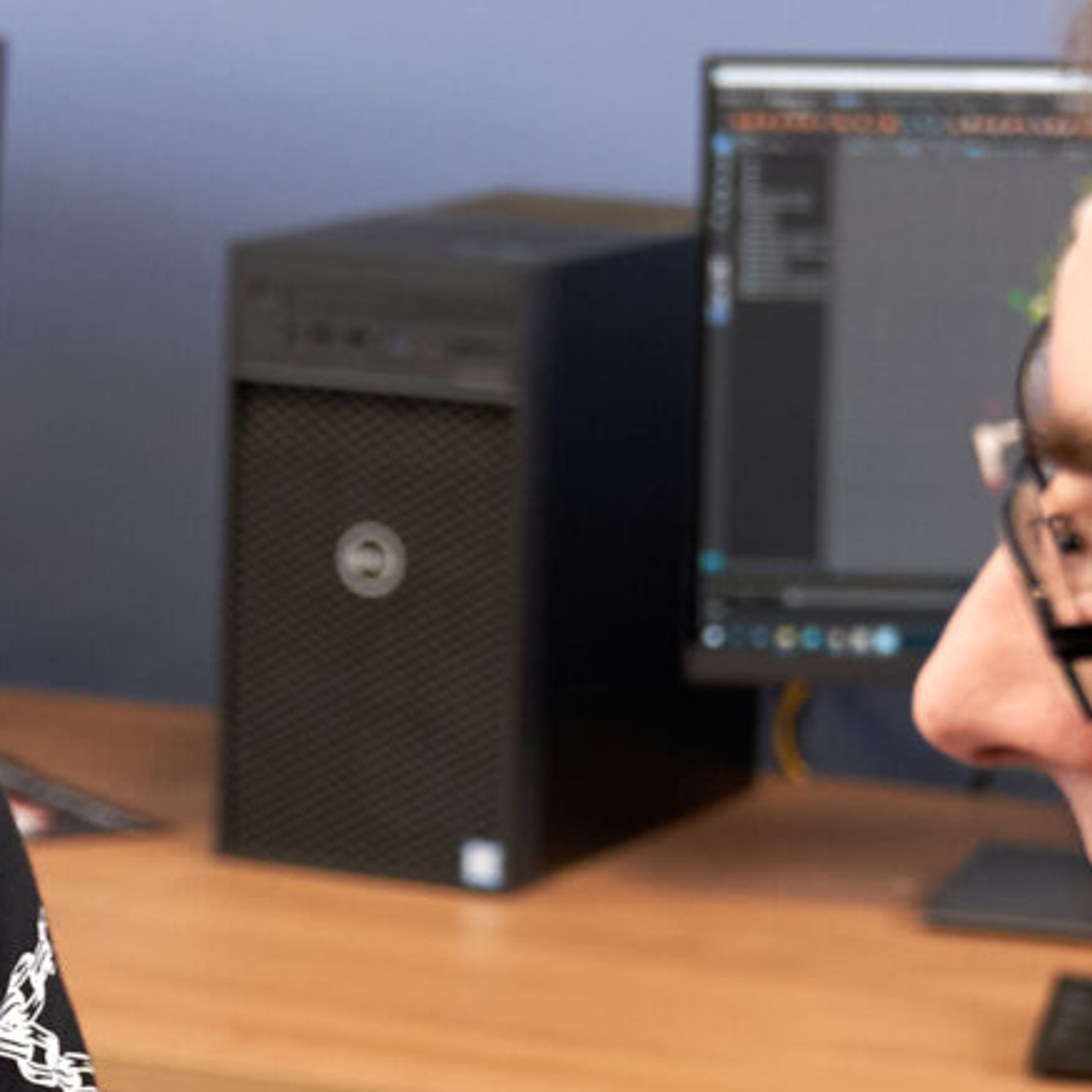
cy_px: 1011
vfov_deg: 10.6
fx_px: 5853
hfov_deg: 10.6
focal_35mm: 164
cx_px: 249
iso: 1000
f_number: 4
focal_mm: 33
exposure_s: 1/160
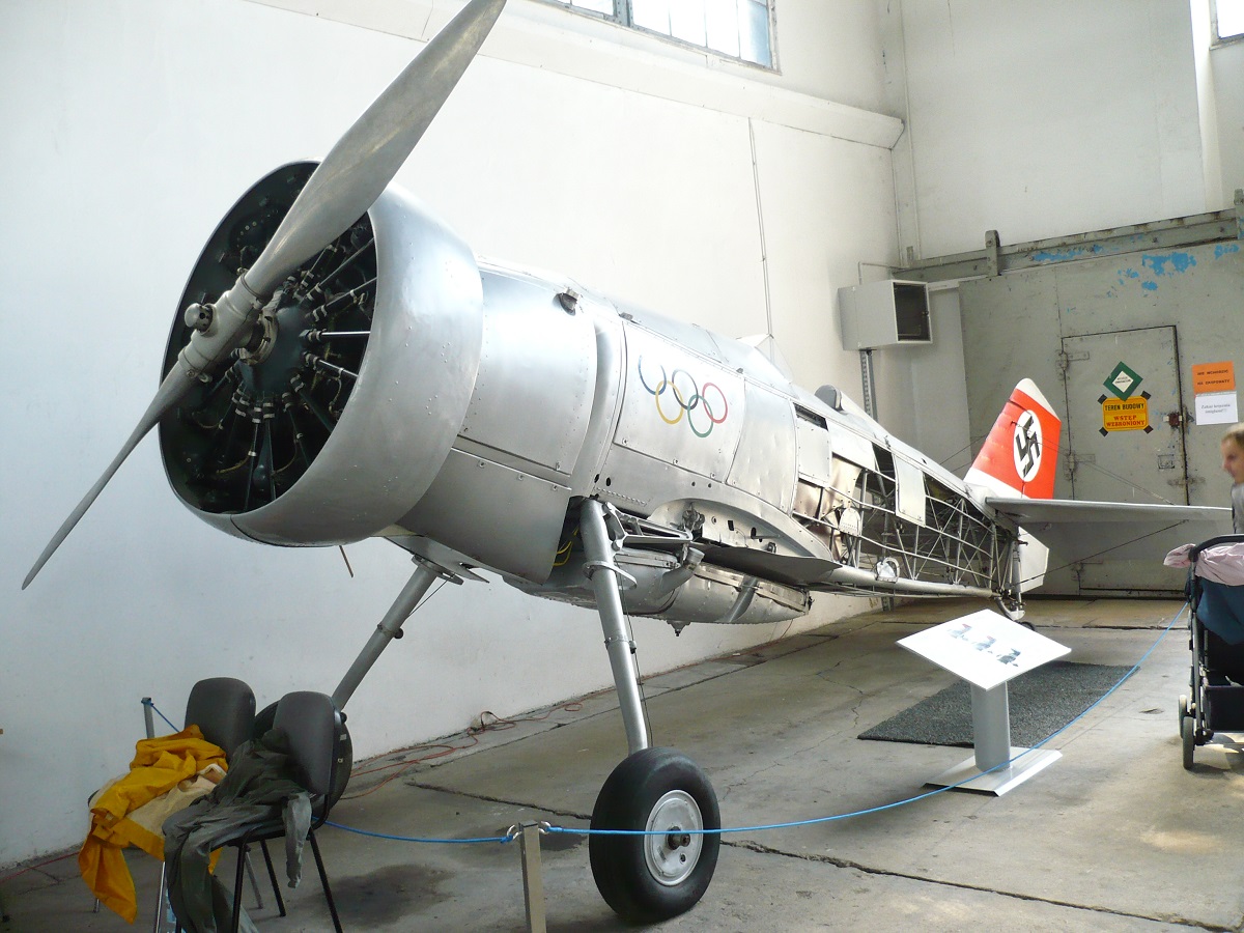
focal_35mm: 35
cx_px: 622
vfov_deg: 40.7
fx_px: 1258
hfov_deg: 52.6
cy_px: 466
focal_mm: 5.8
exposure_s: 1/30
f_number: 2.8
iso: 200
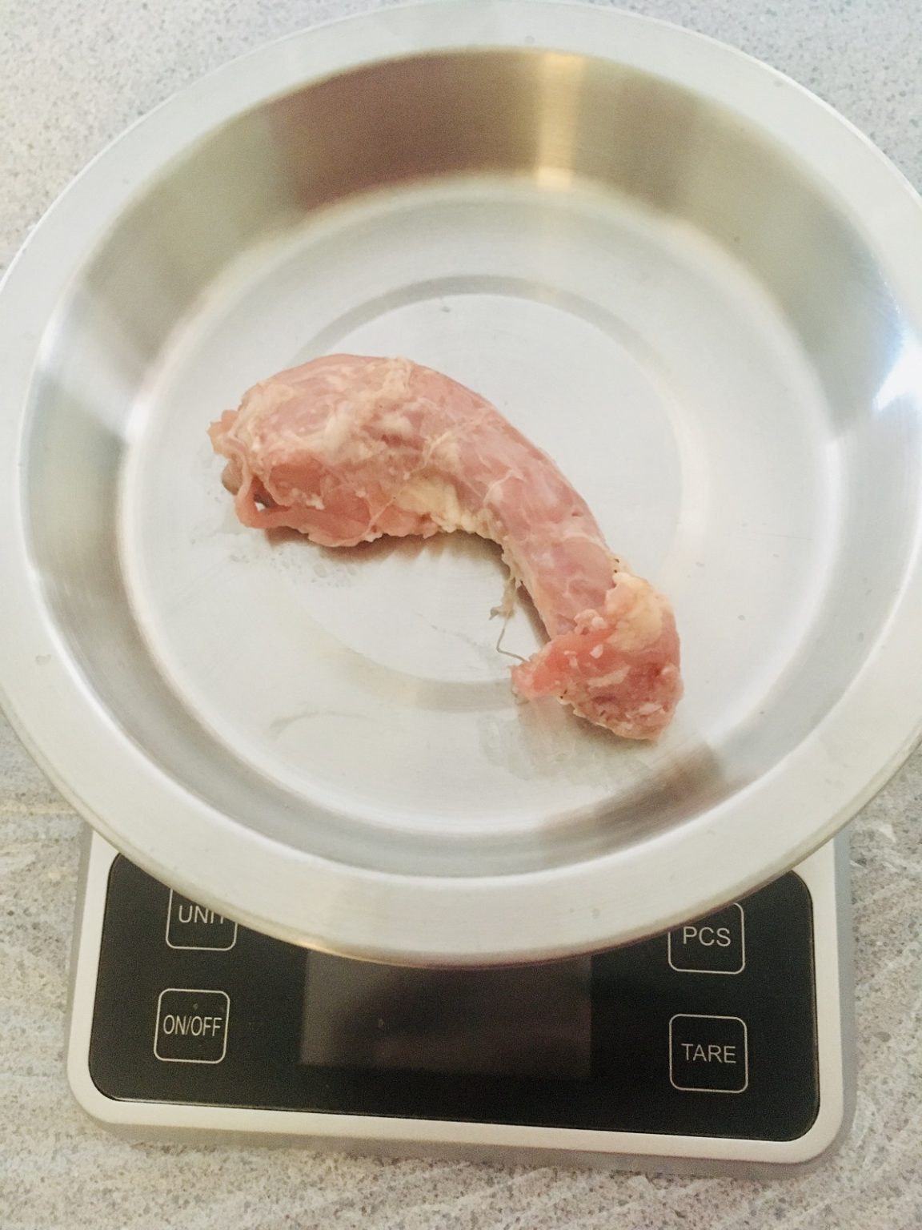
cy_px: 615
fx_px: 1030
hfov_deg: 48.2
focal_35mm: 29
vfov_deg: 61.7
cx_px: 461
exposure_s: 1/15
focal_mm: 4.15
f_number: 2.2
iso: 200
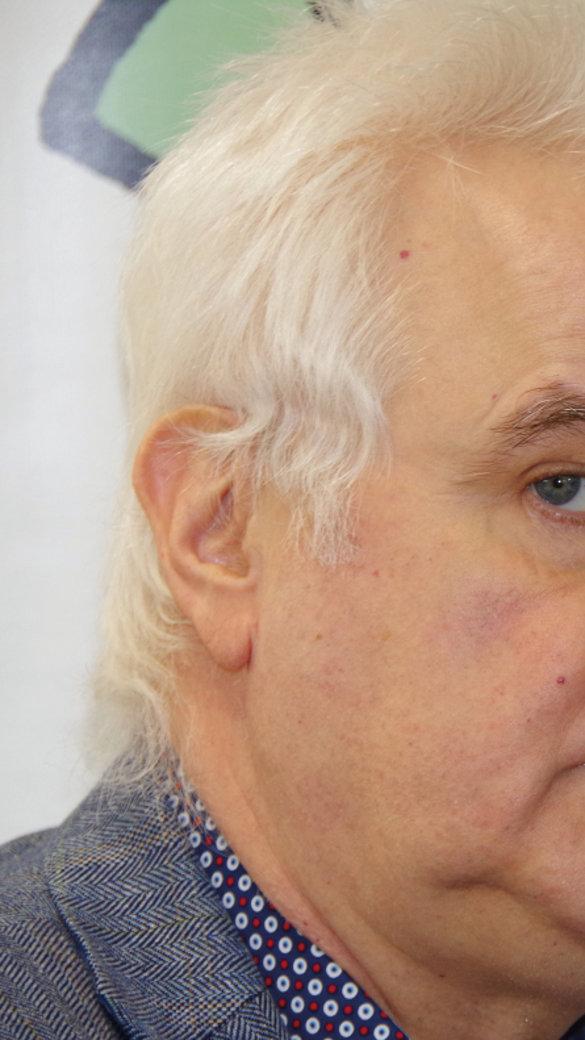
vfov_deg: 9.1
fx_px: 6563
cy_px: 520
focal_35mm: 238
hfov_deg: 5.1
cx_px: 639
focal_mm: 100
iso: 800
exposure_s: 1/60
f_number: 5.6
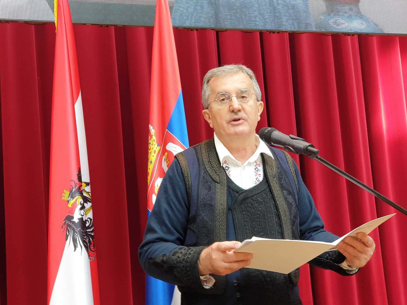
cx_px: 204
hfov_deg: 36.8
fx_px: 611
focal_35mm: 52
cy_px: 152
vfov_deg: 28.0
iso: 100
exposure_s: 1/33
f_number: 2.4
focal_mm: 6
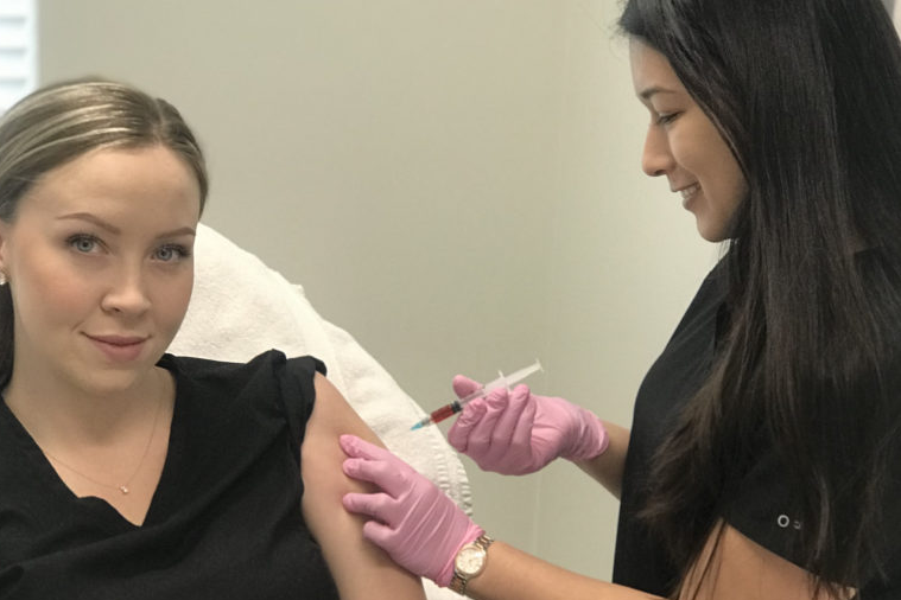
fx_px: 2002
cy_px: 417
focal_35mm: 80
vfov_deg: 17.0
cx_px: 448
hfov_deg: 25.4
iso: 100
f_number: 2.8
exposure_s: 1/50
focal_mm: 6.6
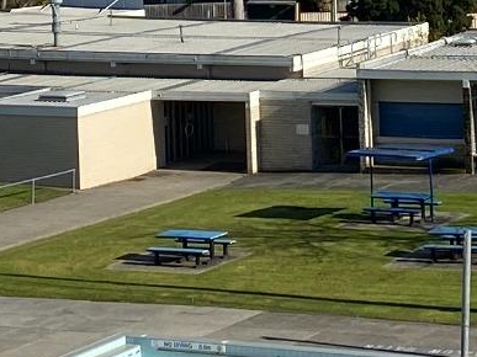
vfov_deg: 8.5
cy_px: -138
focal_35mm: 172
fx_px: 2369
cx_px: 430
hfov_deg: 11.4
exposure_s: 1/3731
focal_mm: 4.25
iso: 32
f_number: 1.8
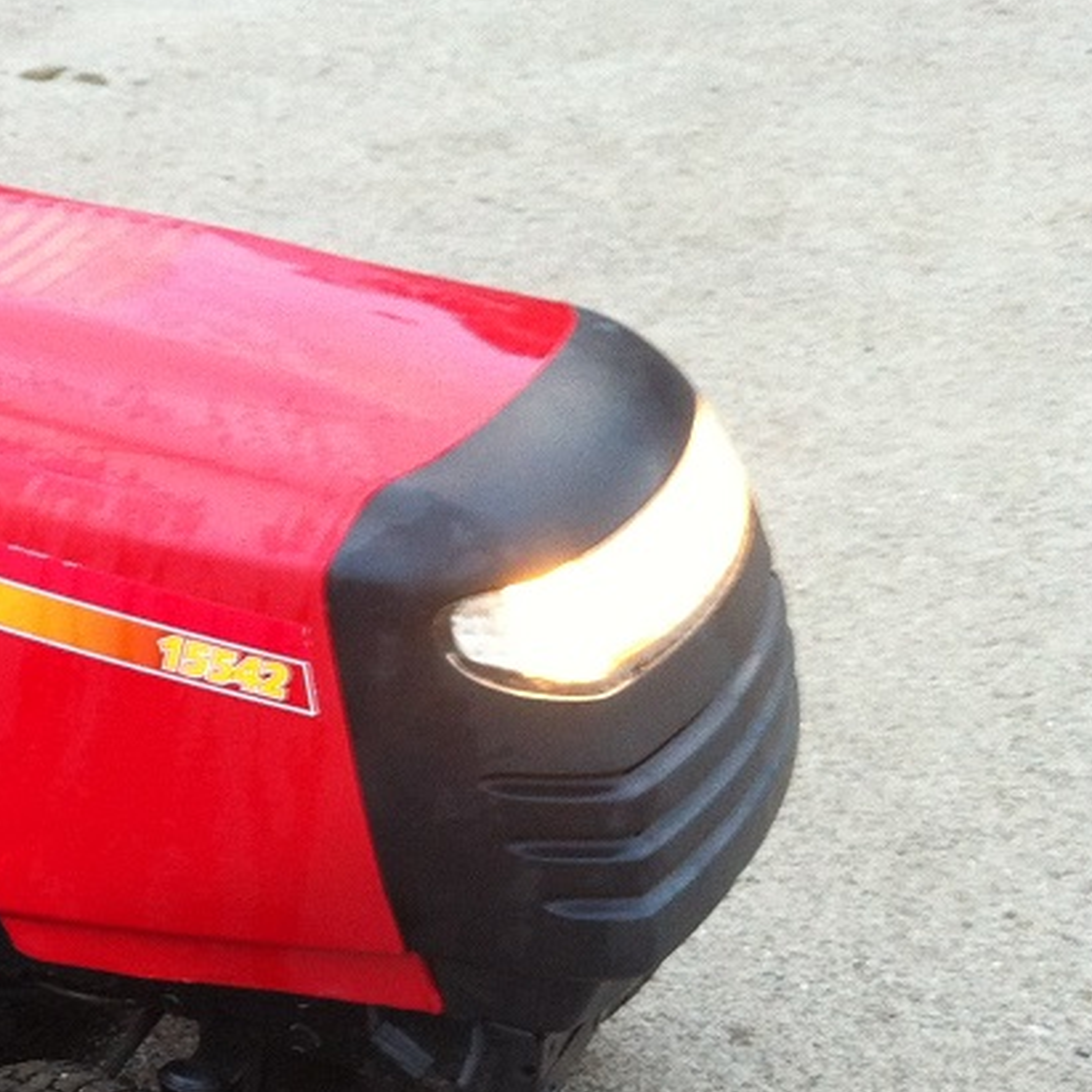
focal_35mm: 78
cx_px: -259
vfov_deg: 22.1
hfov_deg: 20.6
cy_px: 732
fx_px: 2784
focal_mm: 3.85
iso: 125
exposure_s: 1/15
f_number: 2.8
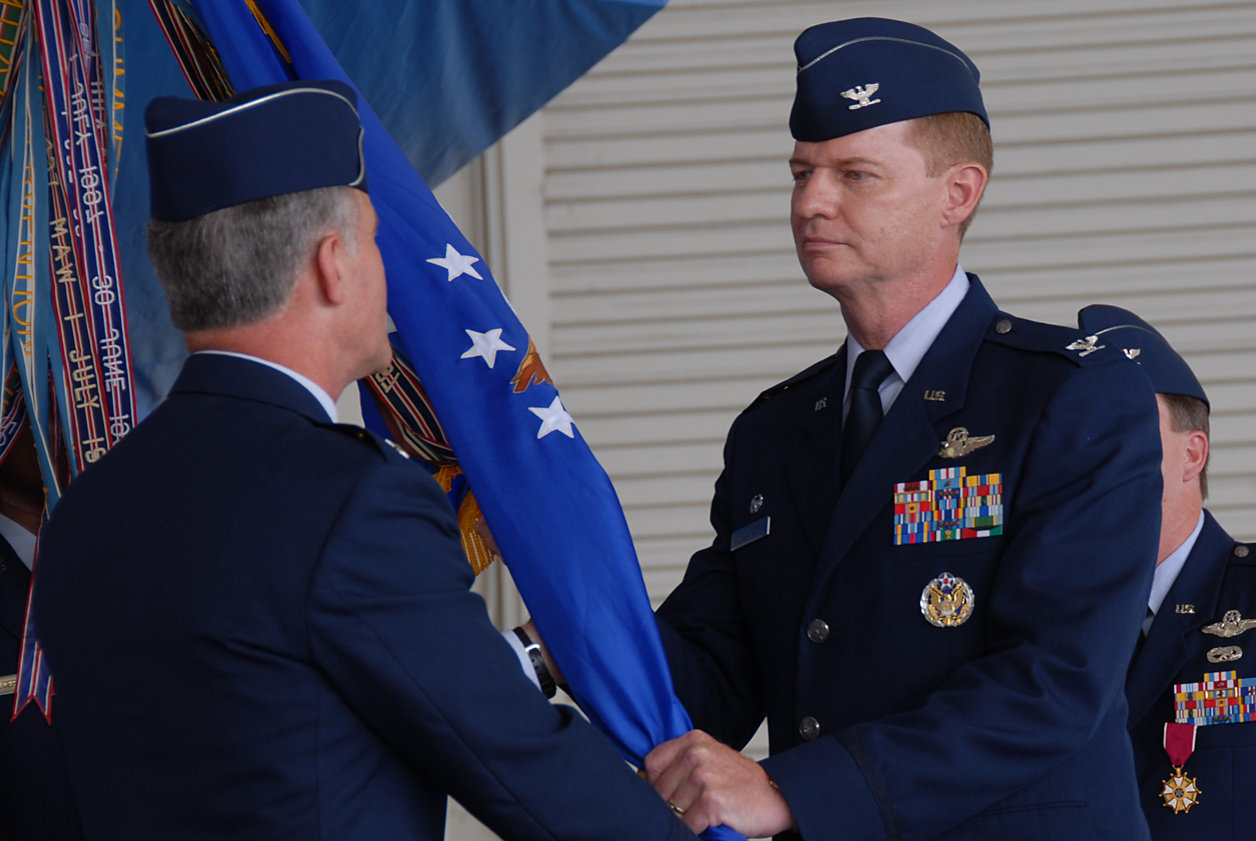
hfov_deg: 13.0
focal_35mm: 158
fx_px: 5502
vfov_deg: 8.7
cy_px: 420
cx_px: 628
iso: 100
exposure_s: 1/40
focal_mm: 105
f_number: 5.3
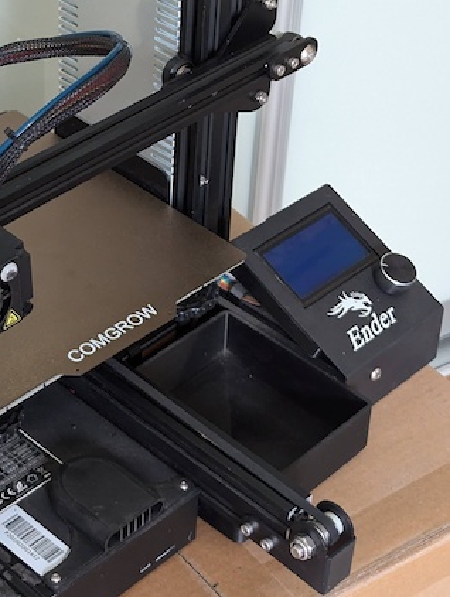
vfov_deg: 21.3
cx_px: 50
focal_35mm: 91
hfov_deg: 16.1
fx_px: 1573
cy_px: 134
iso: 195
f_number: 1.85
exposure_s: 1/26.2
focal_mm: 6.81
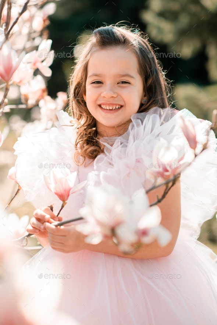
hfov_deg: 16.1
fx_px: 768
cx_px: 108
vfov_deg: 23.9
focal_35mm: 85
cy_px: 162
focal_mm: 85
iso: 200
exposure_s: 1/1600
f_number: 2.2
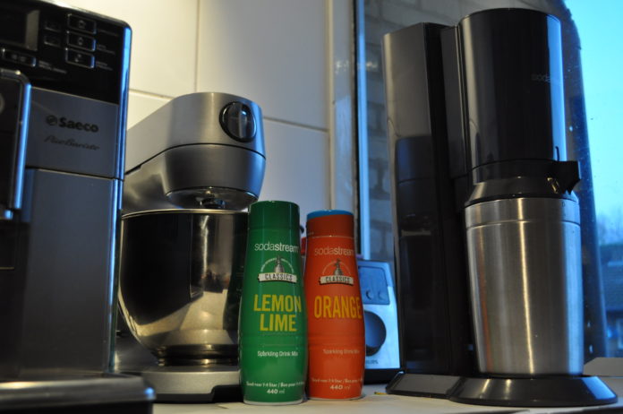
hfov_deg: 53.2
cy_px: 207
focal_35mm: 36
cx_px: 312
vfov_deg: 36.8
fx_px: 622
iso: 800
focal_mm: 24
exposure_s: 1/60
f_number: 4
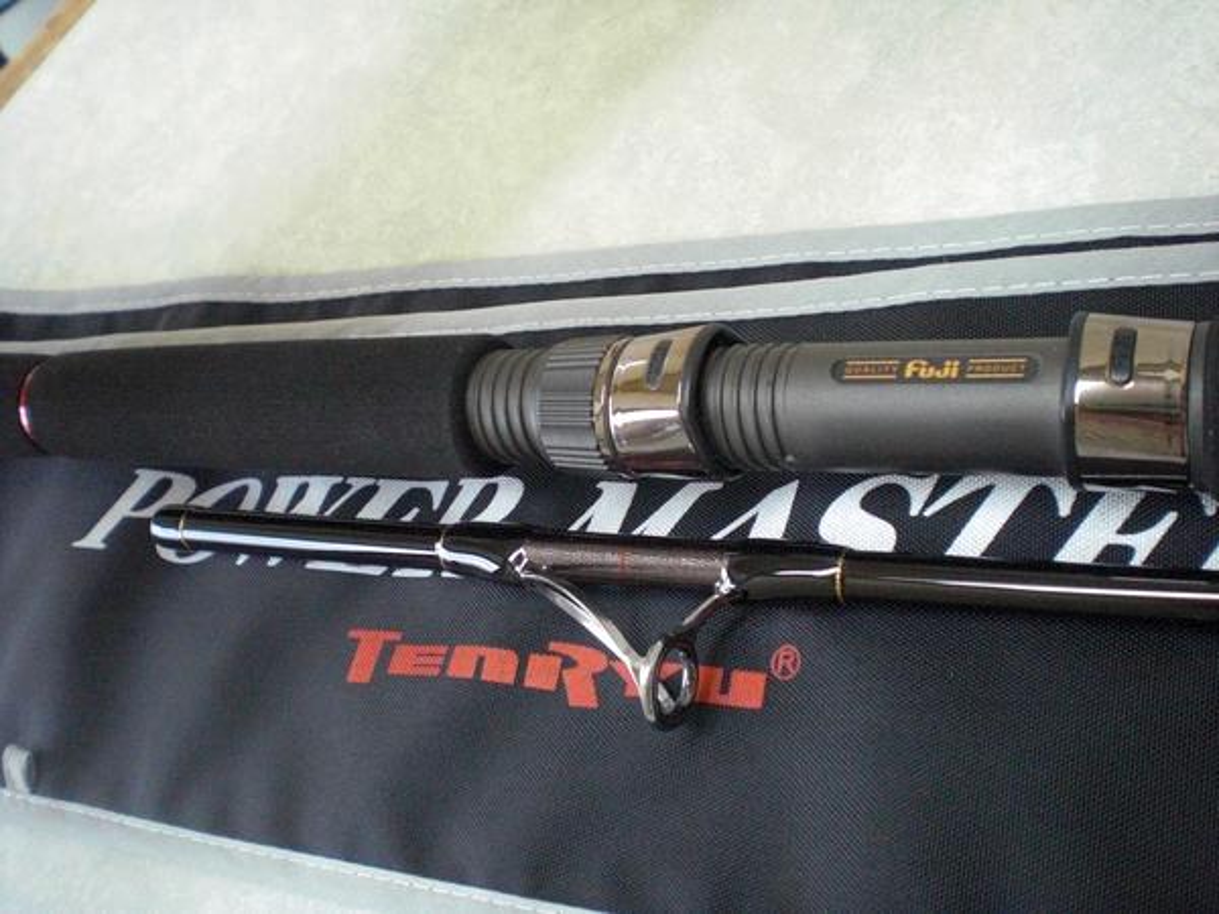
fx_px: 1338
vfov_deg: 37.7
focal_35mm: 38
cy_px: 457
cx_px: 610
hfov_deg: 49.0
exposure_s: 1/80
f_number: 3.1
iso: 800
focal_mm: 6.3
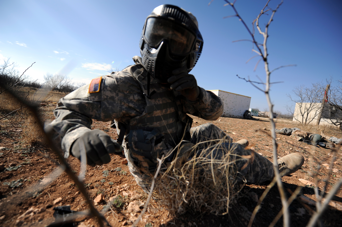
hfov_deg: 104.3
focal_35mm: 14
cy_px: 114
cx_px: 171
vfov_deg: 81.1
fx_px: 133
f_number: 2.8
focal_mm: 14
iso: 200
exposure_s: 1/4000
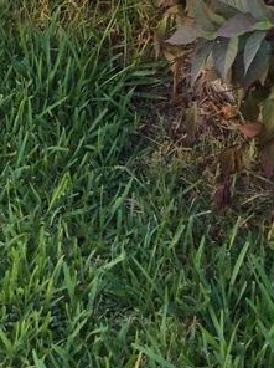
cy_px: -228
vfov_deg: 16.2
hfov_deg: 13.7
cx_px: 173
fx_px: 1143
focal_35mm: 108
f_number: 2.4
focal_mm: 3.3
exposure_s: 1/60
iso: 40
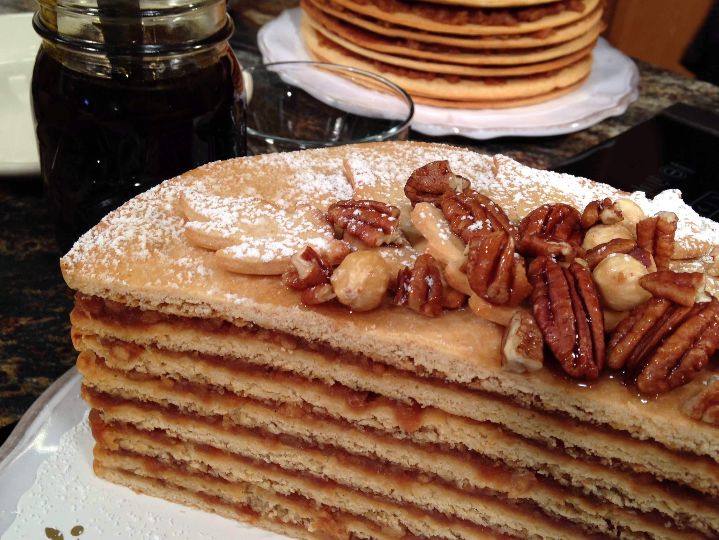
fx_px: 685
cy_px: 270
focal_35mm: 33
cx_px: 360
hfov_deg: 55.4
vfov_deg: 42.9
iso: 50
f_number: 2.4
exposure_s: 1/24
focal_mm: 4.12
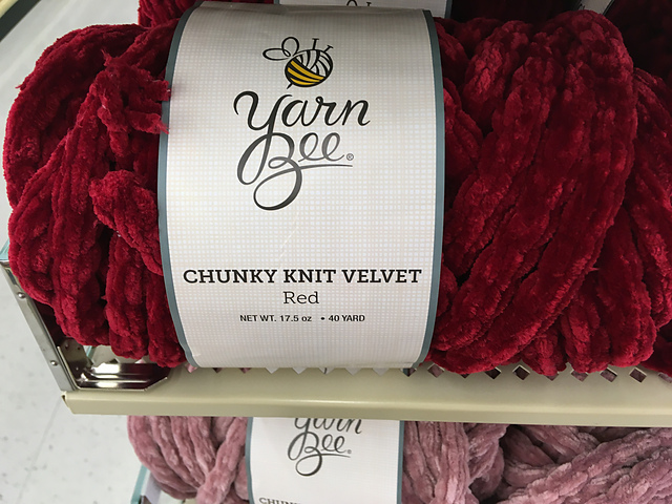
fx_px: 563
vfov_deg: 48.2
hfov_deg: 61.7
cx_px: 336
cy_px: 252
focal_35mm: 29
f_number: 2.2
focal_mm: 4.15
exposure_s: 1/30
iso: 64
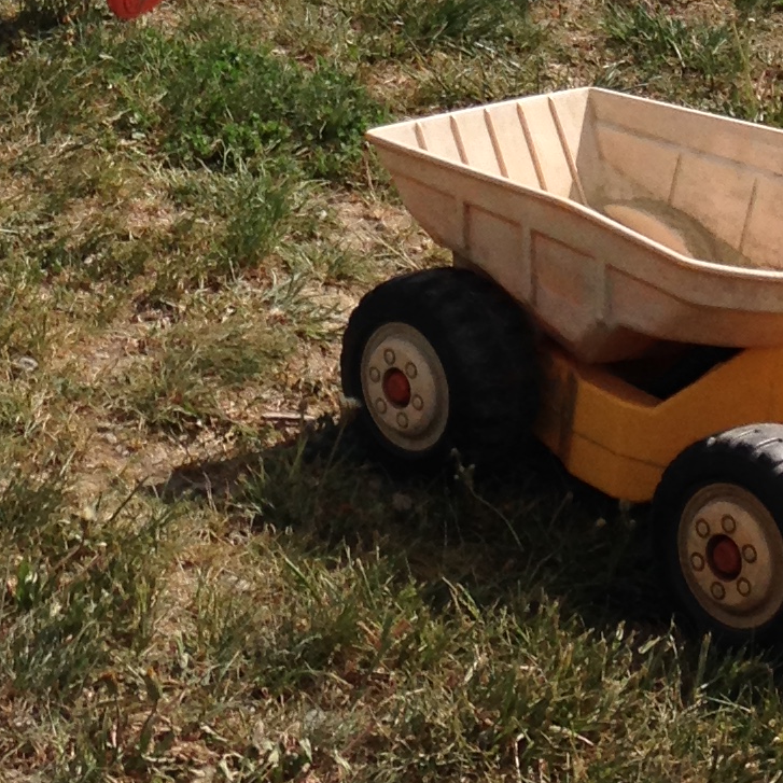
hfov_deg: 13.3
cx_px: 241
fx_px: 3352
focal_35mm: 131
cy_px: -503
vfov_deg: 12.5
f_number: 2.4
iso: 50
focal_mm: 4.12
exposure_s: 1/2463
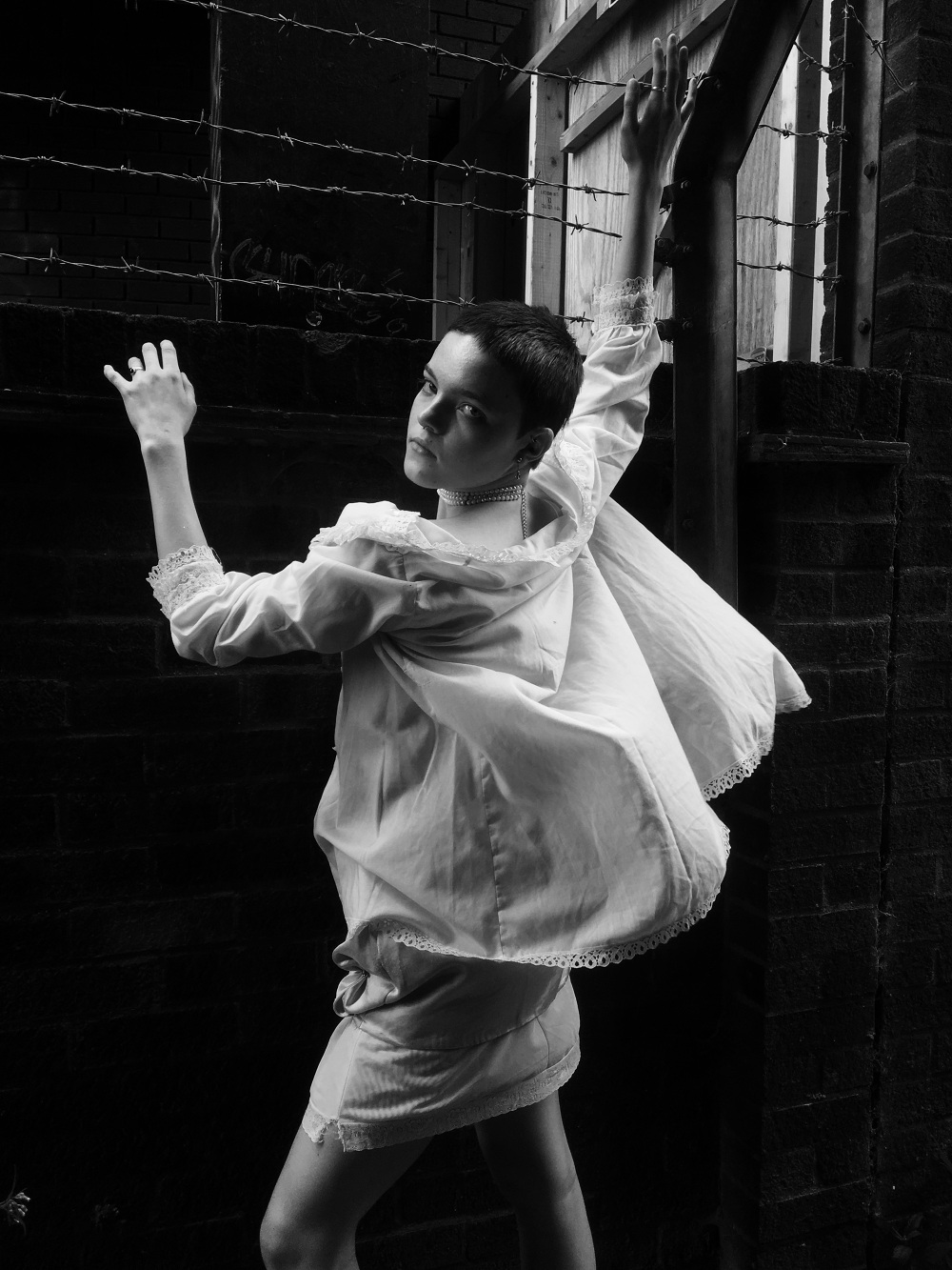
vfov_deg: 61.7
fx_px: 1063
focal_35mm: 29
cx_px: 476
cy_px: 635
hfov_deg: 48.2
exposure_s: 1/145
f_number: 2.2
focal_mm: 4.15
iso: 25
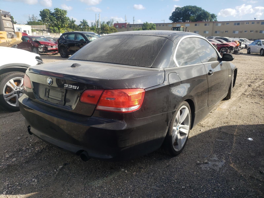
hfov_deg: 67.3
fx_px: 198
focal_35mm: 26
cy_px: 99
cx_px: 132
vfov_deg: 53.1
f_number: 1.5
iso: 50
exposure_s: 1/2000
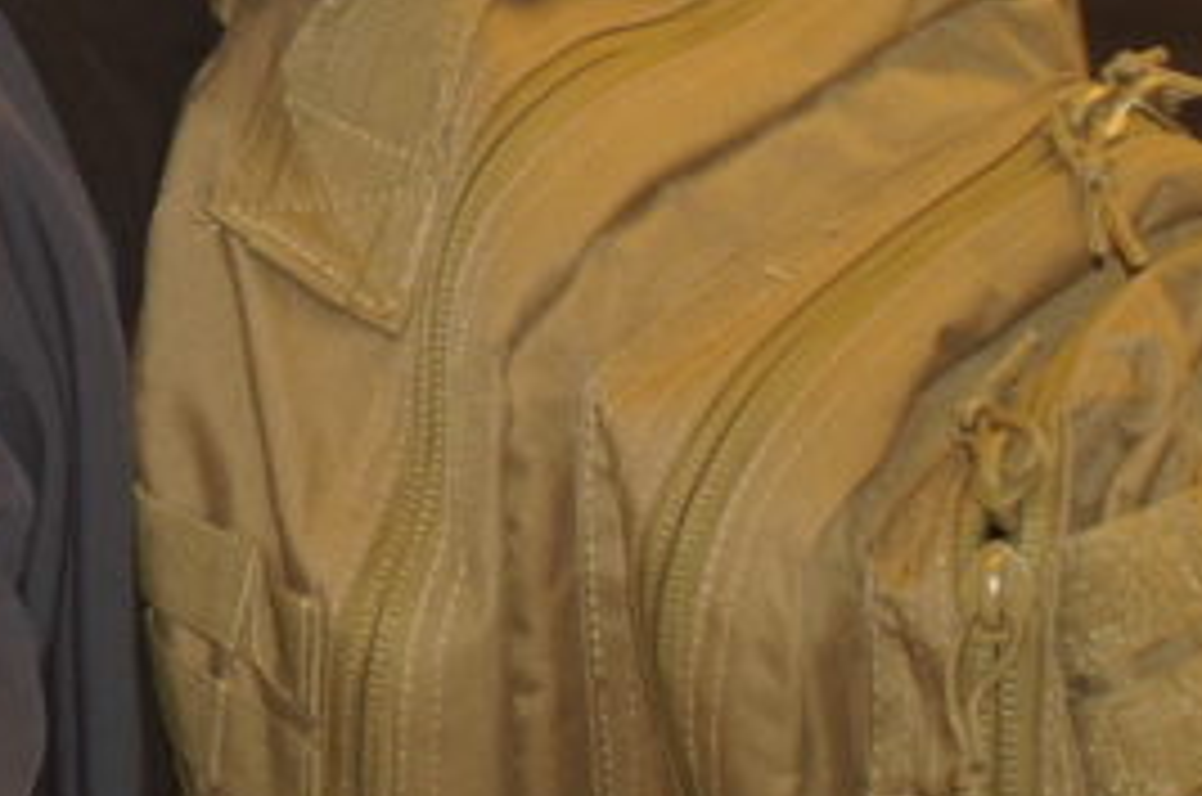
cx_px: -630
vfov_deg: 7.2
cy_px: -459
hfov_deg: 10.6
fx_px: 6232
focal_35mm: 187
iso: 320
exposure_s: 1/80
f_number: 4.5
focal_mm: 28
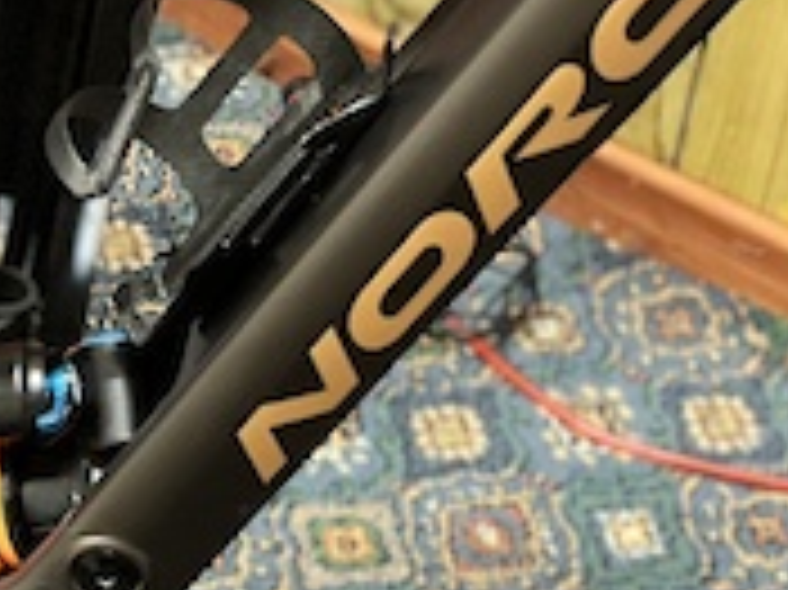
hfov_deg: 16.6
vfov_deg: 12.4
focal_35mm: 119
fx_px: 2707
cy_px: 248
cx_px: 342
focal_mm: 5.96
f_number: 1.6
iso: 500
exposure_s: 1/25
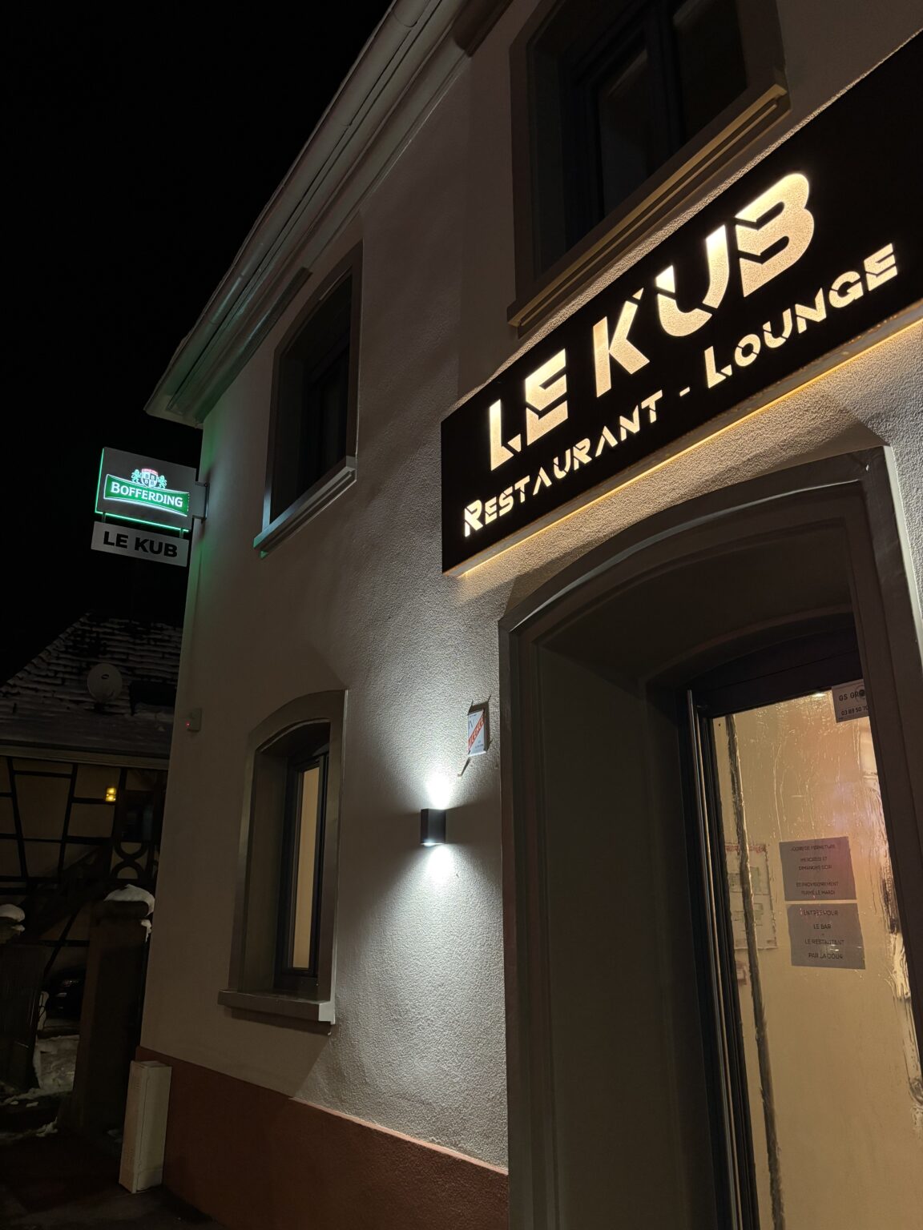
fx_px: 924
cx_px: 462
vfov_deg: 67.3
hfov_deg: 53.1
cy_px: 615
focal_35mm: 26
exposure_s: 1/50
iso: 320
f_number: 1.6
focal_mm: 5.96
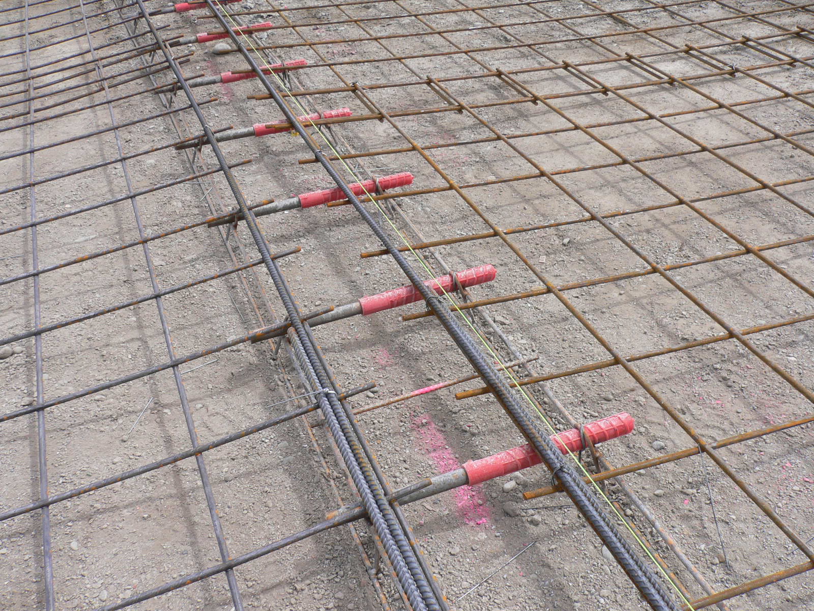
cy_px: 306
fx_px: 823
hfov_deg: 52.6
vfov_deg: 40.7
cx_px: 407
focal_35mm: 35
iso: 80
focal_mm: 5.8
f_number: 5.6
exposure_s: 1/500
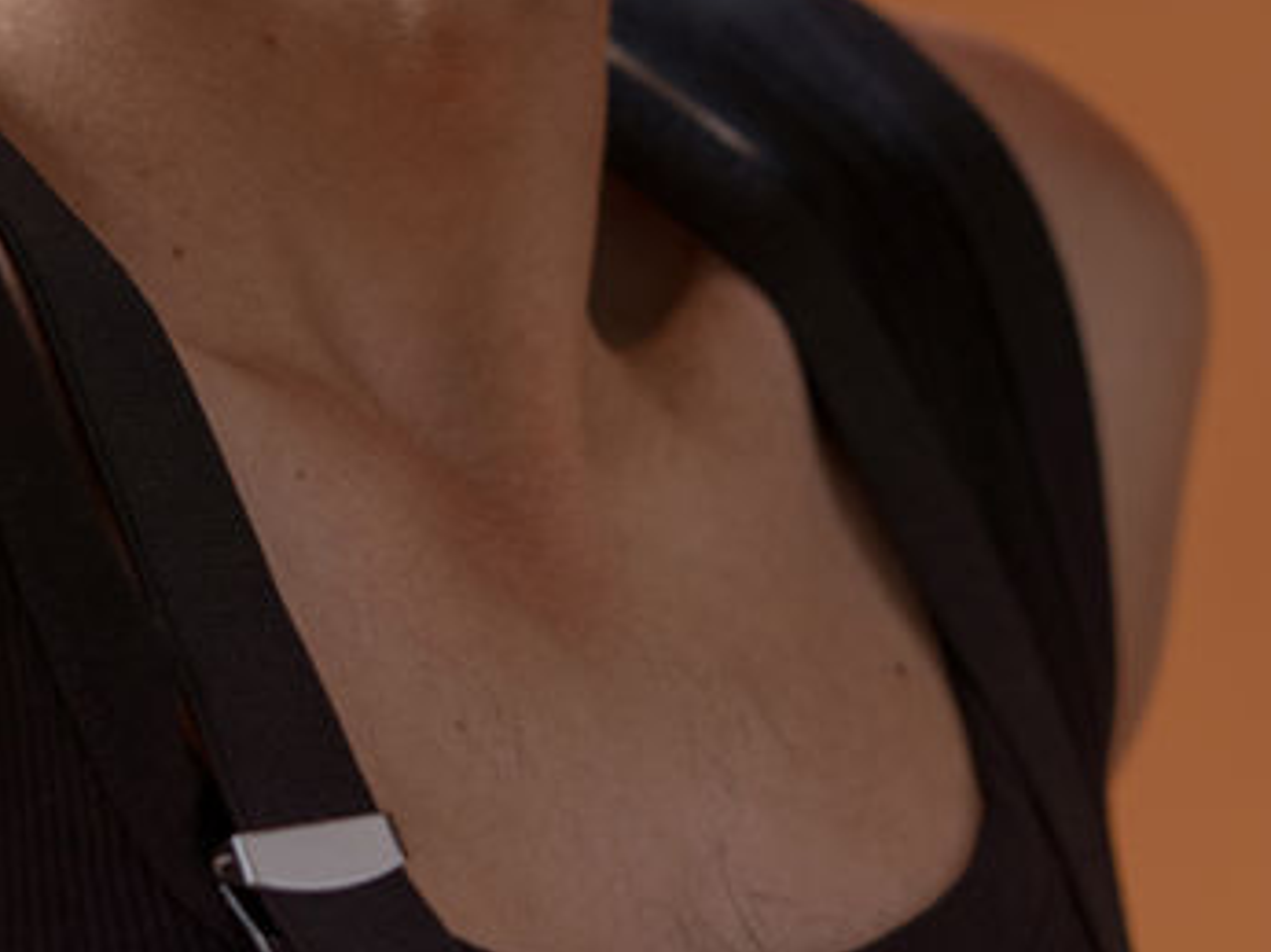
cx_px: 340
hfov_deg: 14.2
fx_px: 5100
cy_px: -265
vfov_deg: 10.4
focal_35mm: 139
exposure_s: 1/160
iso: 400
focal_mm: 50
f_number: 3.2
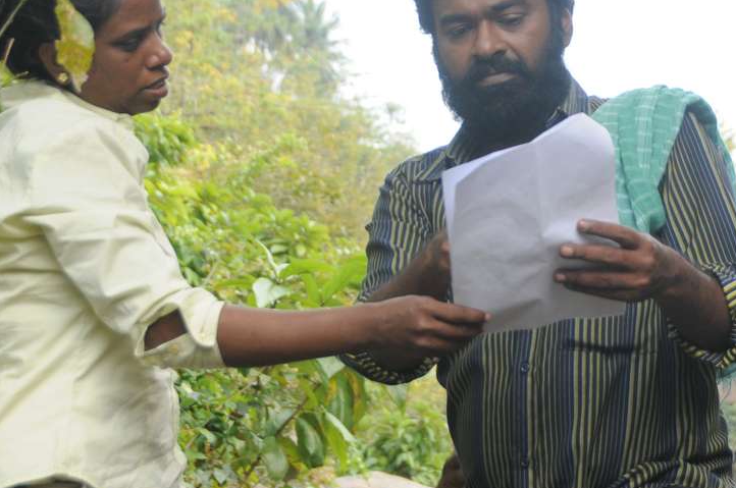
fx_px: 3123
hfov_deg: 13.4
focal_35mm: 153
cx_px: 487
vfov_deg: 8.9
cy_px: 83
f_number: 5
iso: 320
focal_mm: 46
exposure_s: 1/160
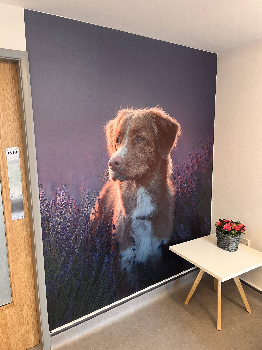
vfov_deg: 67.3
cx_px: 131
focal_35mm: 26
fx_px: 262
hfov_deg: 53.1
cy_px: 175
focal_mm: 5.1
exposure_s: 1/50
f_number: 1.6
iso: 64
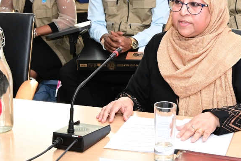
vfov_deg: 17.2
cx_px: 209
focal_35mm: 79
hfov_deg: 25.0
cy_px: 42
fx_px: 529
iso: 2500
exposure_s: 1/160
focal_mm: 44
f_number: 9
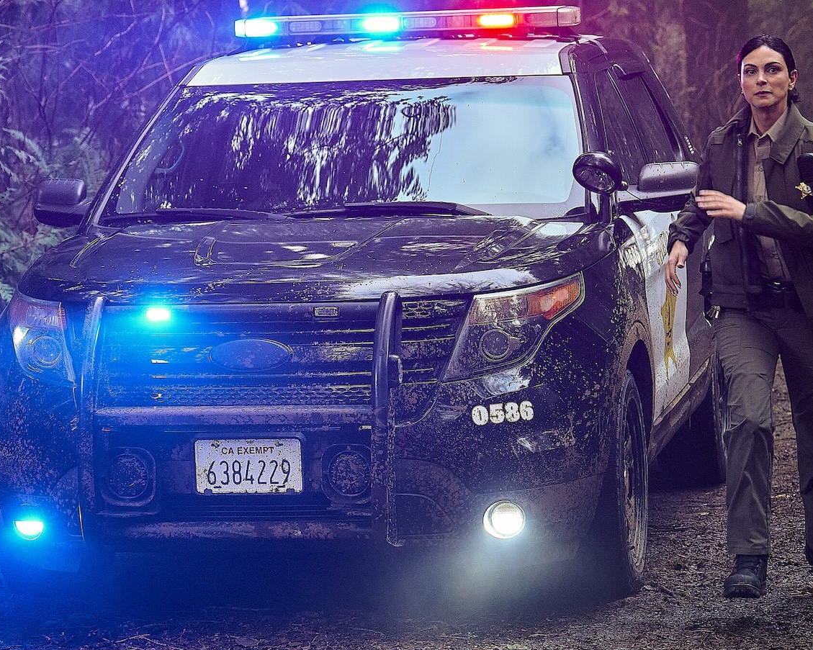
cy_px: 261
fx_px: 2839
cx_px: 322
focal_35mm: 118
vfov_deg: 13.1
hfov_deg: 16.3
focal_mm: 71
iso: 1250
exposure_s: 1/250
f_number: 4
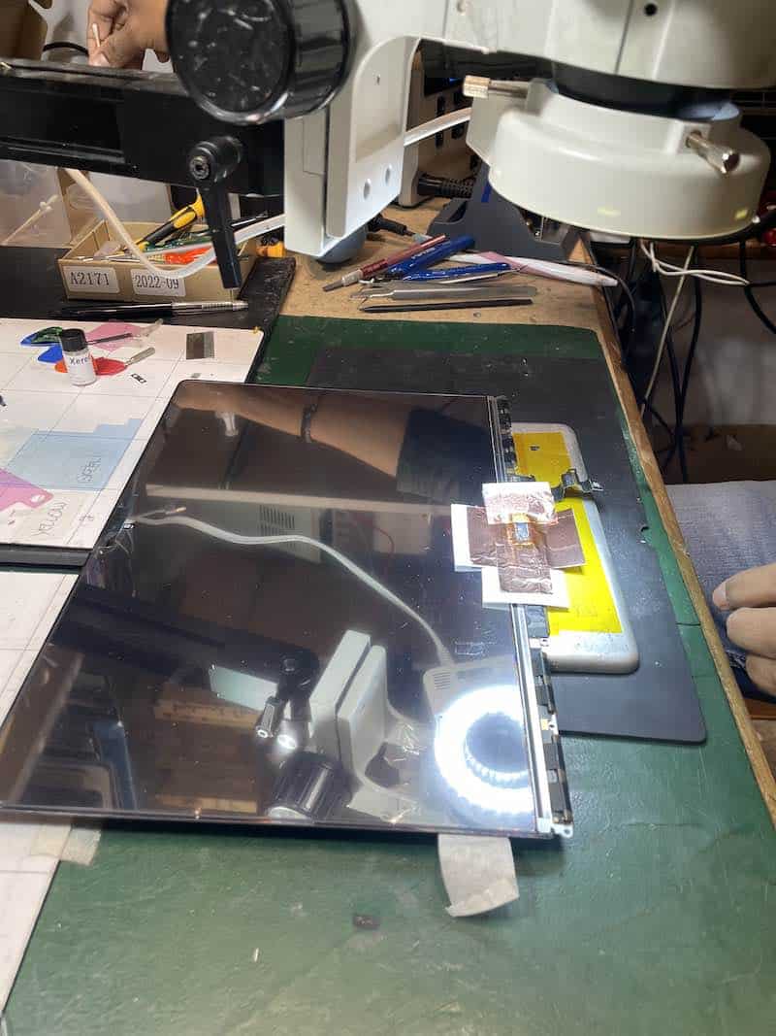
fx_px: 777
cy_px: 518
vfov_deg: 67.3
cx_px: 388
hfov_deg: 53.1
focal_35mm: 26
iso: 100
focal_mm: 4.2
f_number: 1.6
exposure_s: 1/100
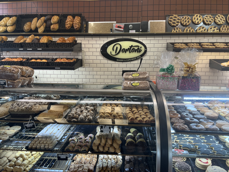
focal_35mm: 26
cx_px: 114
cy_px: 86
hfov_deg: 67.3
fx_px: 172
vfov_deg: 53.1
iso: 32
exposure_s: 1/124
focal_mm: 5.1
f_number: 1.6
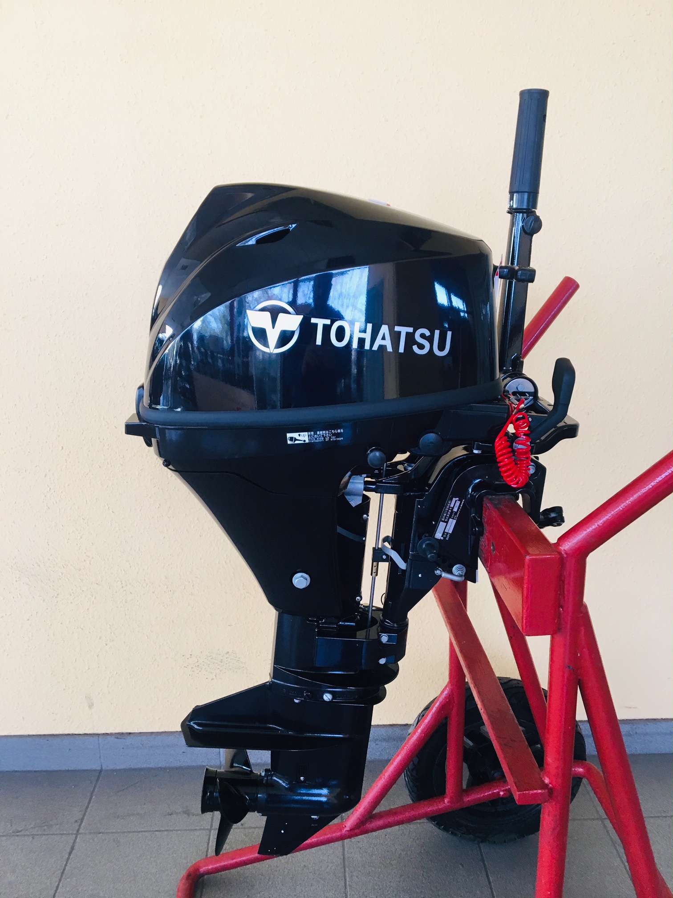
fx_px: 752
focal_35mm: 29
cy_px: 449
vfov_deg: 61.7
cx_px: 336
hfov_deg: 48.2
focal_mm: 4.15
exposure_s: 1/33
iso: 50
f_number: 2.2
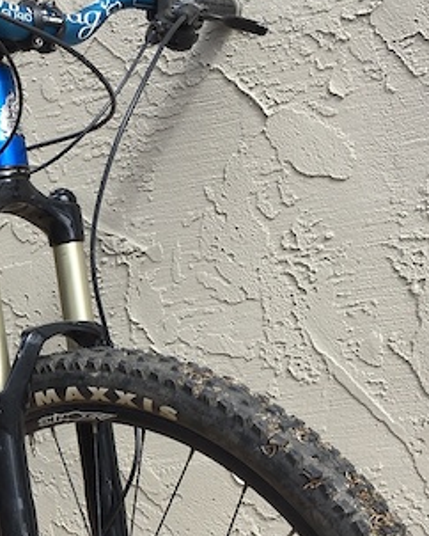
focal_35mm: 75
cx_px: -115
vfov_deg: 25.1
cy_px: 392
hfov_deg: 19.1
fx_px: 1189
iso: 25
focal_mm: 4.15
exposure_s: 1/557
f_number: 2.2
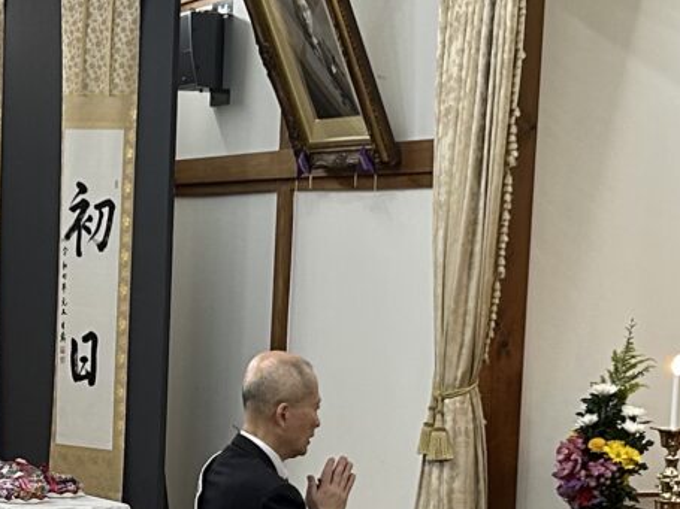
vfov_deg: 12.5
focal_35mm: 117
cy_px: 475
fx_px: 2298
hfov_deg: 16.8
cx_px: 229
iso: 125
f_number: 1.5
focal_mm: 5.7
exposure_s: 1/100
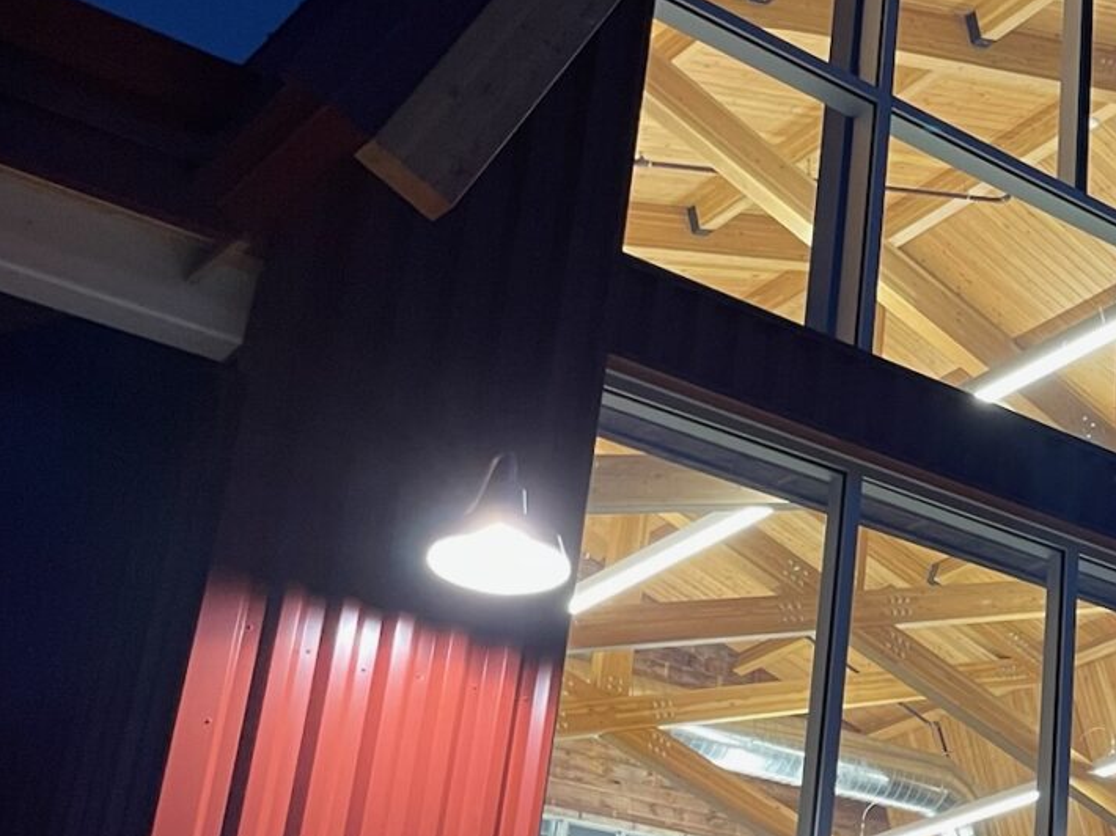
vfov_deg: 21.8
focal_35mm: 67
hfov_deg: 25.8
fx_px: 2159
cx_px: 1348
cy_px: 542
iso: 320
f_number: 1.6
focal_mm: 4.2
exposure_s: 1/60
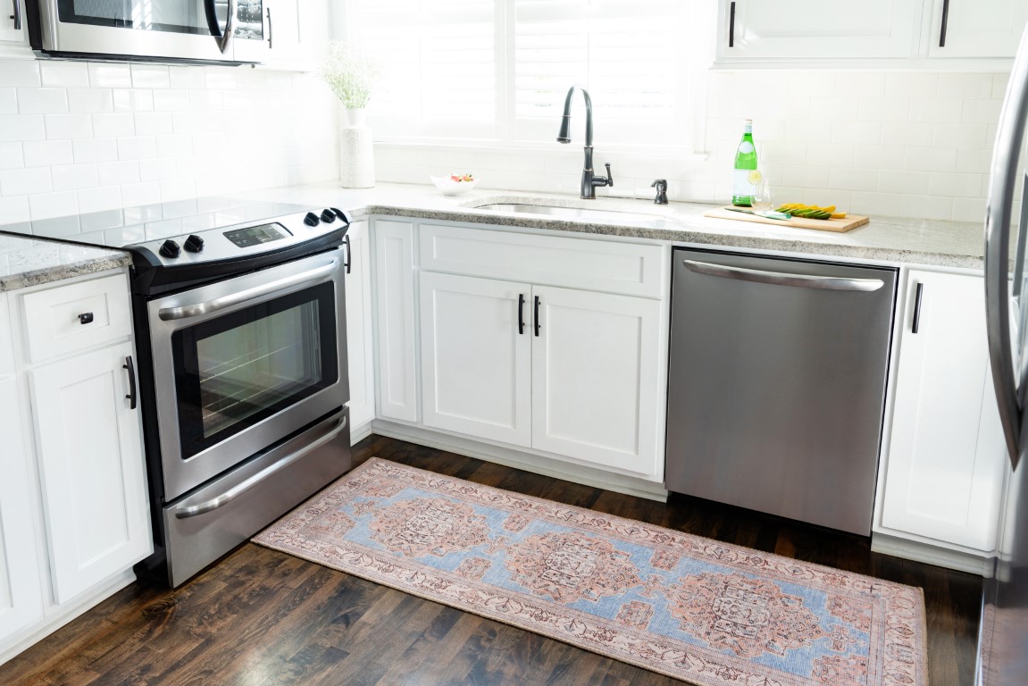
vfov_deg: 49.6
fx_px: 743
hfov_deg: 69.4
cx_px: 514
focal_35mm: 26
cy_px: 343
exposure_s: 1/8
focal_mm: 26
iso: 125
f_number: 5
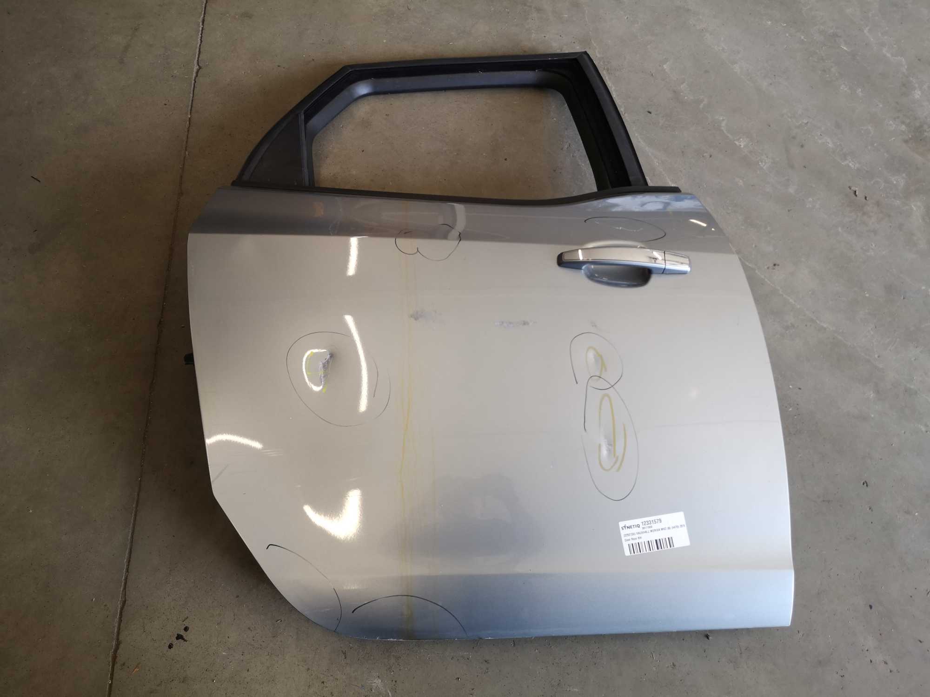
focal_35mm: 27
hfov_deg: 65.3
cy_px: 348
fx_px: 725
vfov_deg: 51.4
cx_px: 465
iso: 50
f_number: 1.8
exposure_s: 1/50
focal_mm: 3.95
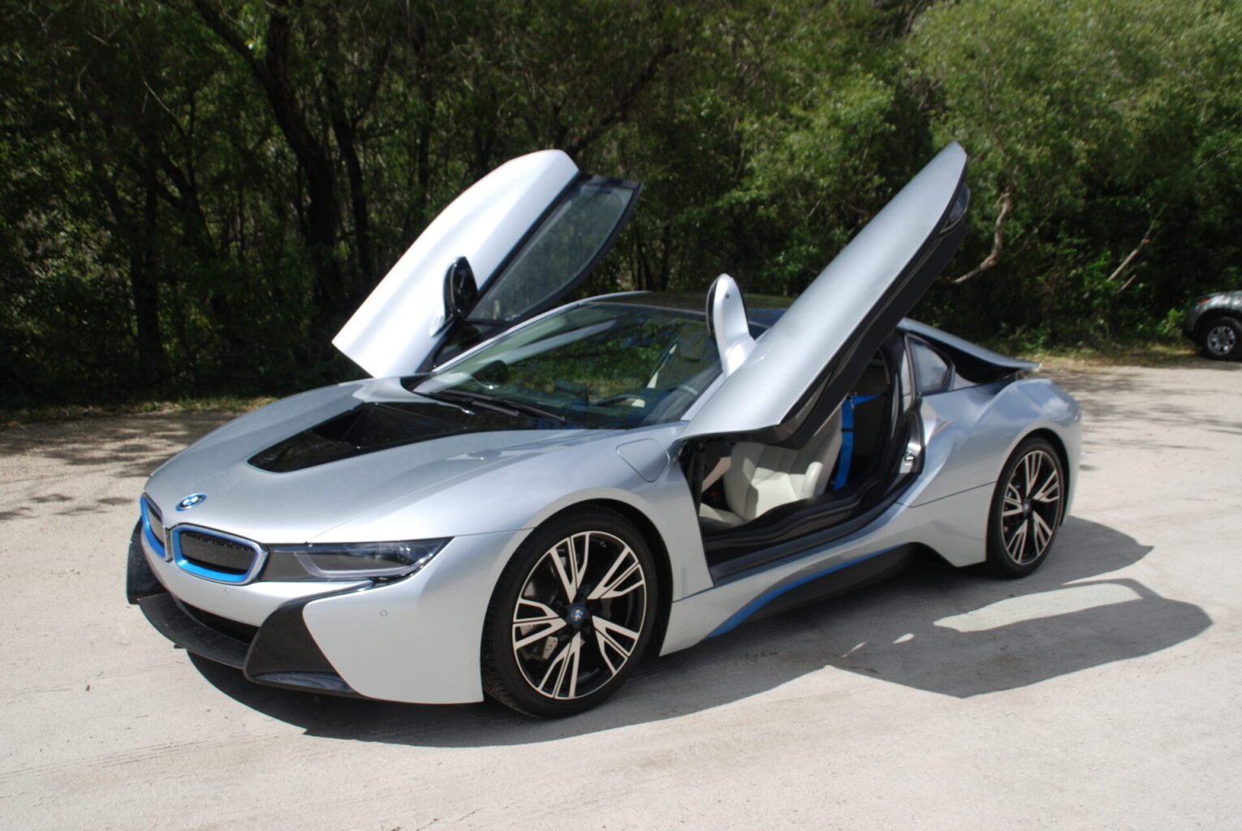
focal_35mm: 38
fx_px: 1295
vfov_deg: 35.6
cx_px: 621
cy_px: 416
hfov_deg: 51.2
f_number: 8
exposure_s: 1/250
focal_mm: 25
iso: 100
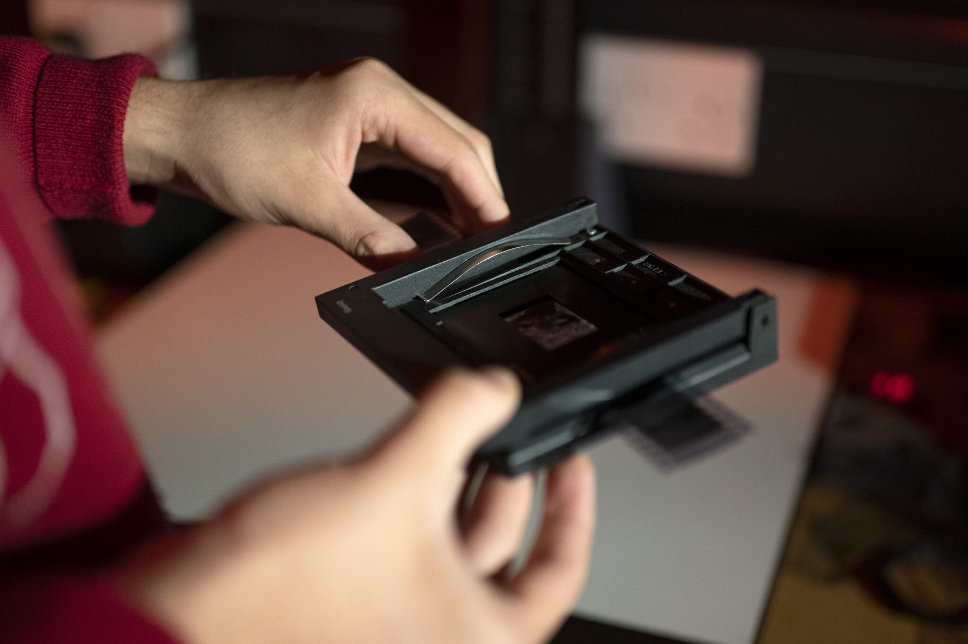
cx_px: 484
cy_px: 322
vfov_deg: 27.0
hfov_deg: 39.6
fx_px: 1344
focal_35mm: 50
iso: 1600
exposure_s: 1/50
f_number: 1.8
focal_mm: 50
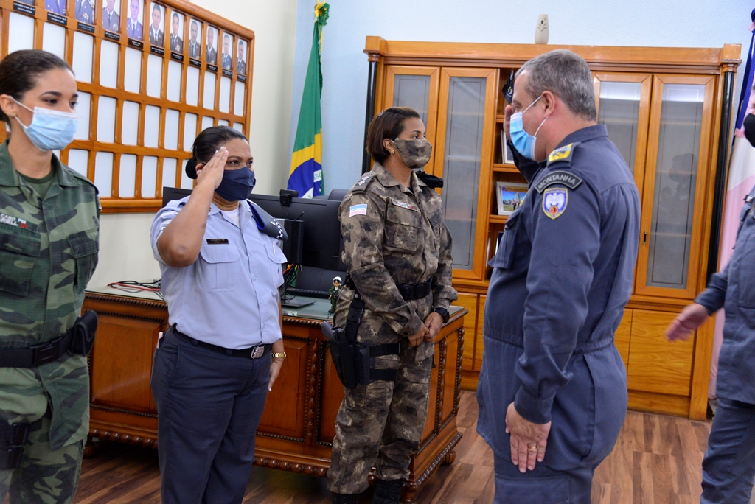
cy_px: 252
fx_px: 839
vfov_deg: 33.4
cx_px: 378
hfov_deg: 48.4
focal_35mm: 40
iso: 2500
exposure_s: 1/100
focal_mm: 40
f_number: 4
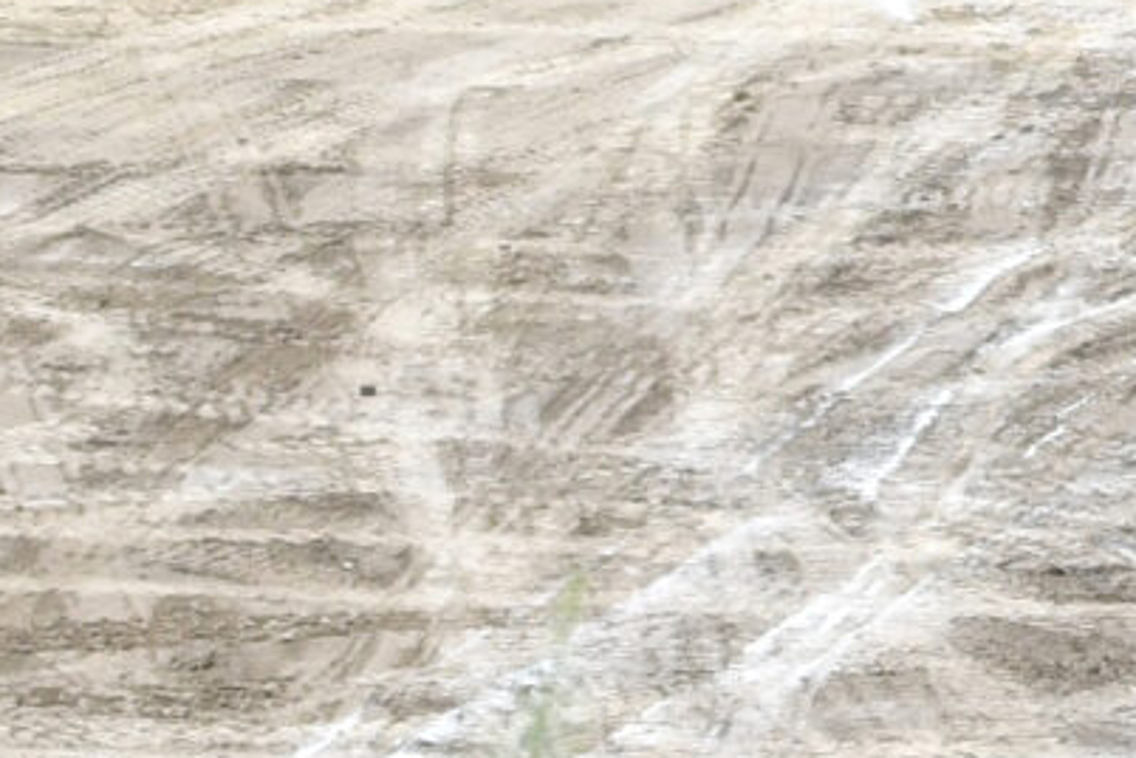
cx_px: 2840
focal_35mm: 668
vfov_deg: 2.1
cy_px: -454
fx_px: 21077
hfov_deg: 3.1
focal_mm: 70
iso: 200
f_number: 2.8
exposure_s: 1/1250
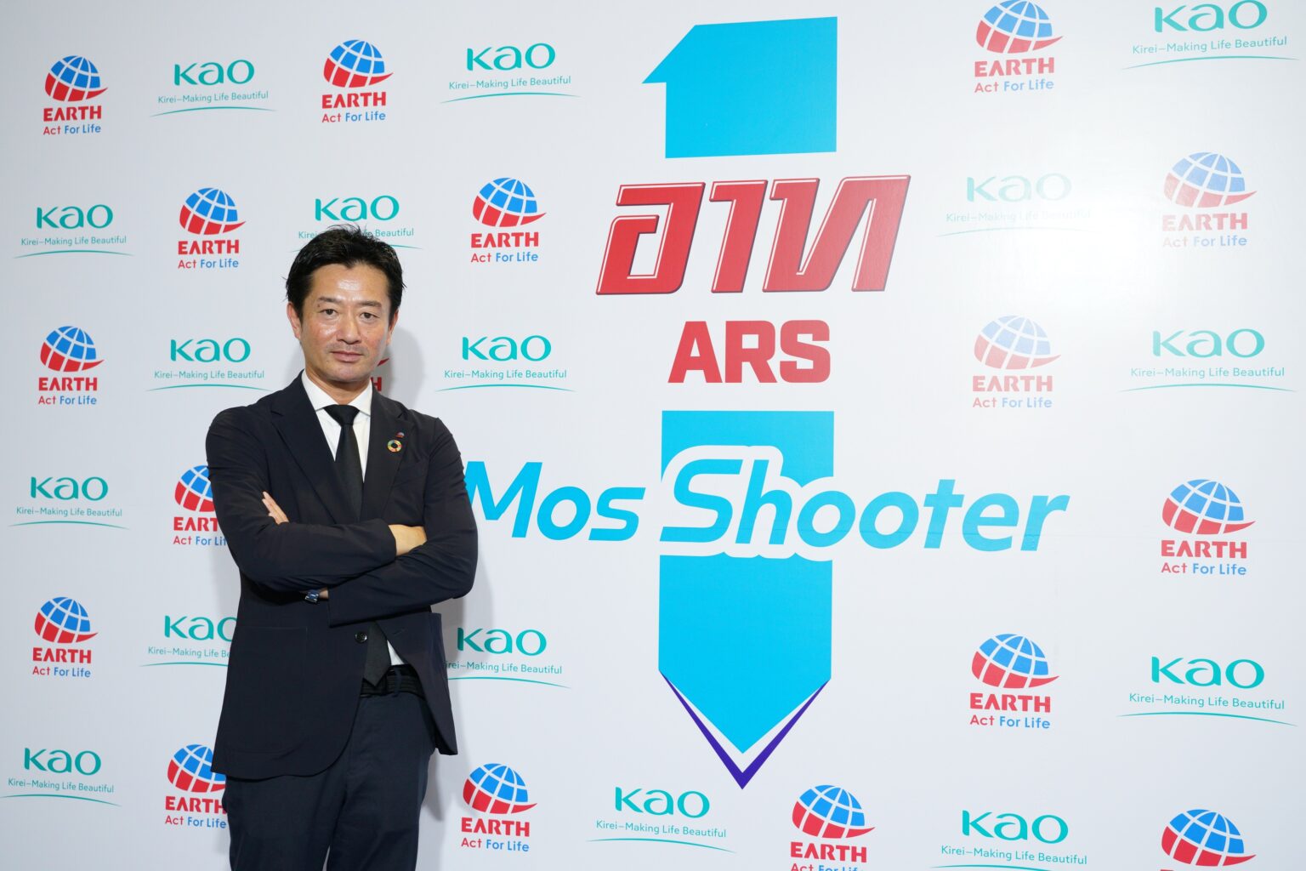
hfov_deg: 49.6
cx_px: 653
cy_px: 436
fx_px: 1415
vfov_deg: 34.2
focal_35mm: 39
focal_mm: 39
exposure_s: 1/125
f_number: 4
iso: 1250
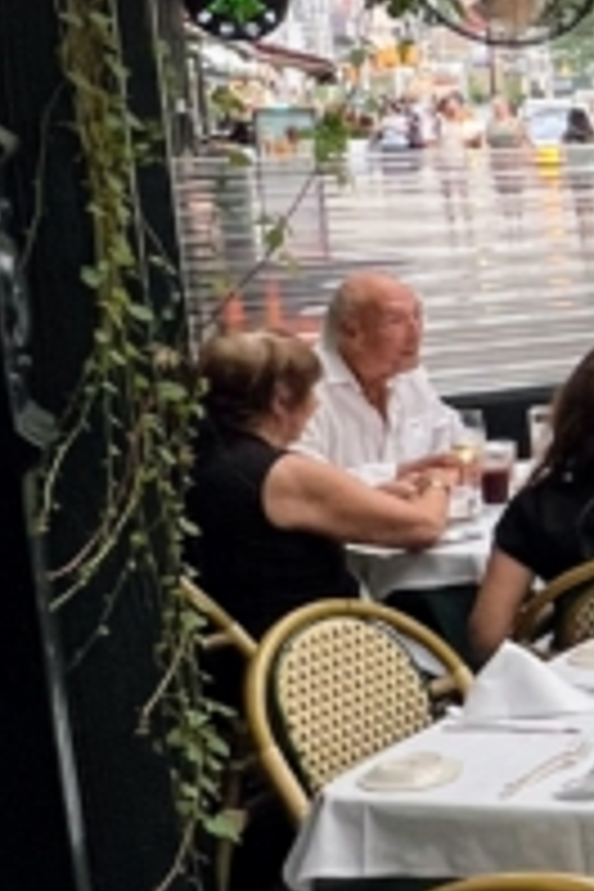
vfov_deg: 28.8
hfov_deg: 14.3
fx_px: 1732
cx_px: 1359
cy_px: 346
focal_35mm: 70
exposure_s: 1/120
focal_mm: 1.57
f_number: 1.8
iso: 100
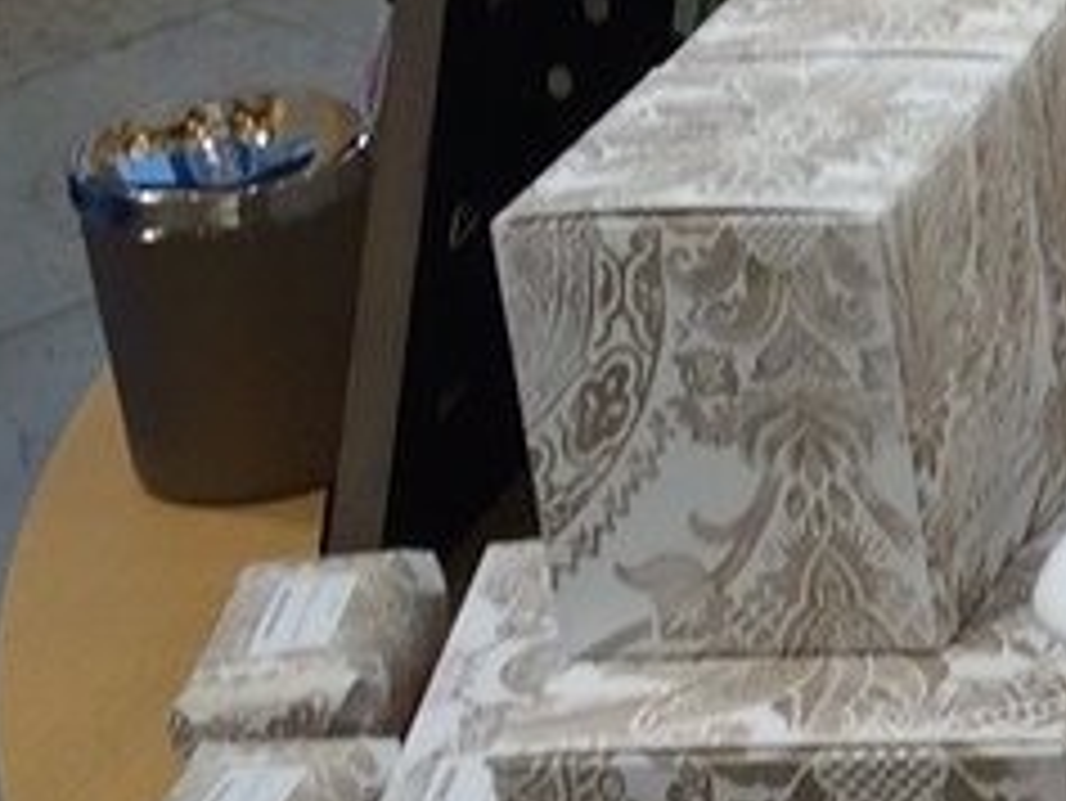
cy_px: -346
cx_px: 2591
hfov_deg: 10.0
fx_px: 5269
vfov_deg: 8.5
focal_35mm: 171
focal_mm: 4.15
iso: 32
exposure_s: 1/138
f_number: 2.2
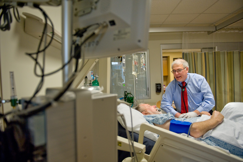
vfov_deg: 53.1
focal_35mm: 24
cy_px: 81
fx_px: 162
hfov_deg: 73.8
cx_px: 122
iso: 1600
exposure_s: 1/320
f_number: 2.8
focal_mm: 24
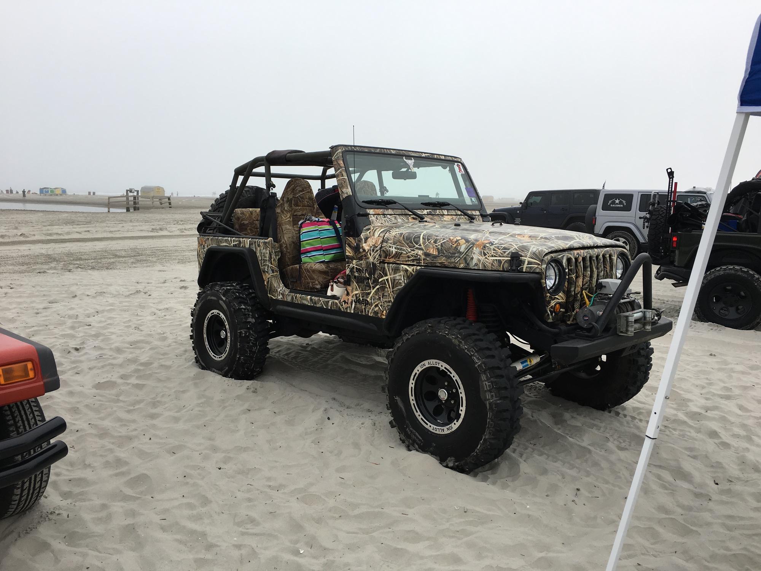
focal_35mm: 29
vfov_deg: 48.2
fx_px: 638
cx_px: 380
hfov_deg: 61.7
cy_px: 286
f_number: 2.2
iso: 25
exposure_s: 1/1789
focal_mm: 4.15
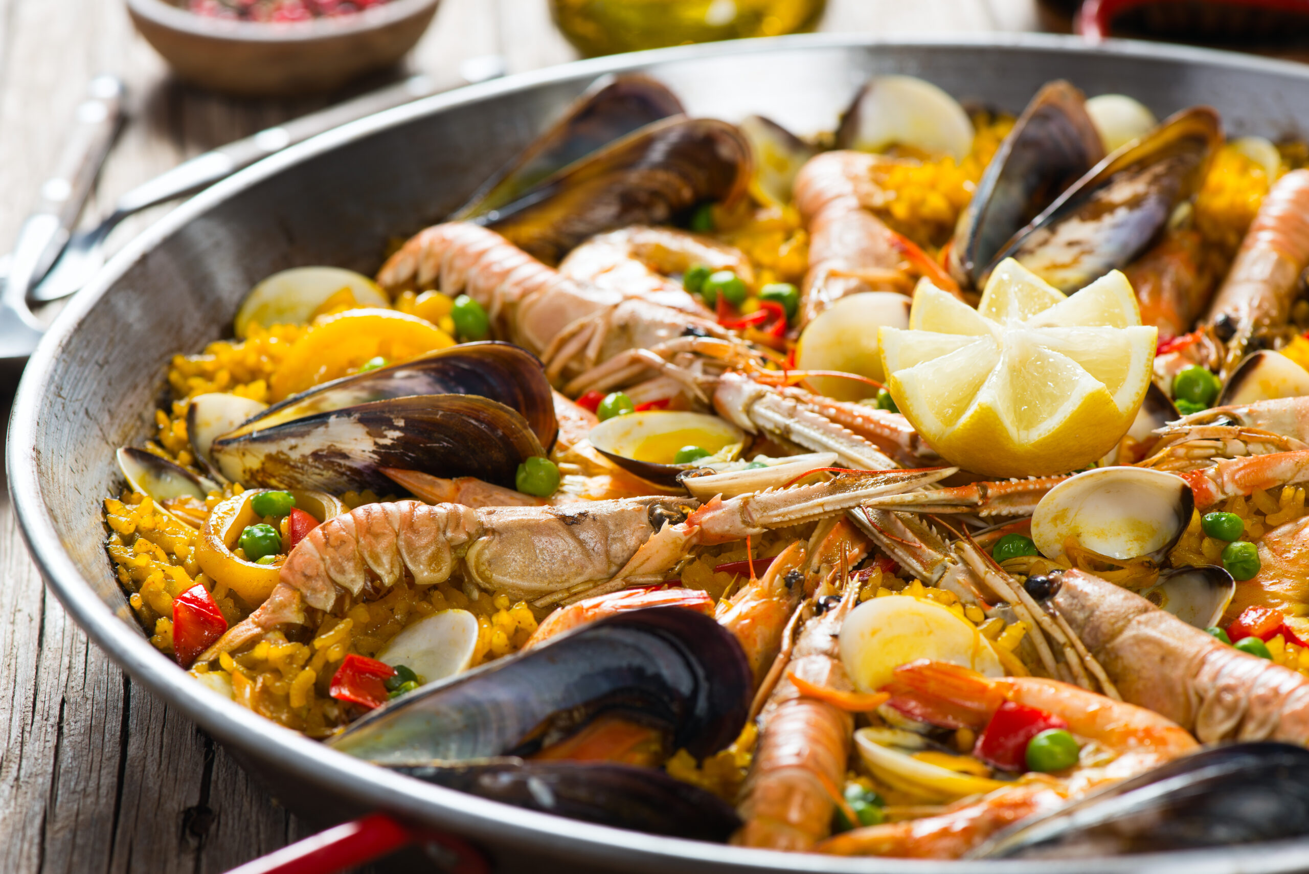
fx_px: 3819
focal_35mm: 105
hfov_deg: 19.4
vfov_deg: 13.1
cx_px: 654
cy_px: 437
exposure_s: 1/160
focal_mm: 105
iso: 100
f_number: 8
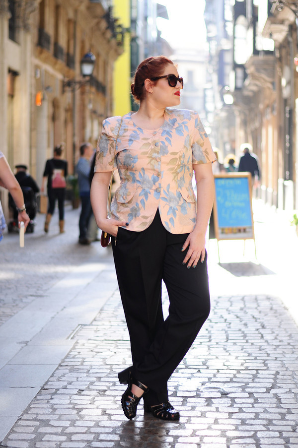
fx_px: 933
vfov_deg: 27.0
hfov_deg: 18.1
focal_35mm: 75
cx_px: 149
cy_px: 224
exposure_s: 1/500
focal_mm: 50
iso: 200
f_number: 1.8
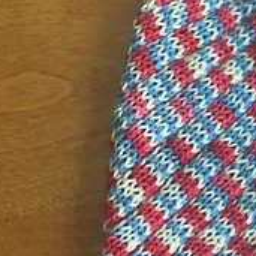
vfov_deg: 23.0
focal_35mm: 75
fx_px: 628
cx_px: 340
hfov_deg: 20.8
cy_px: 110
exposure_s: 1/30
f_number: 2.2
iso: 64
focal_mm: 4.15
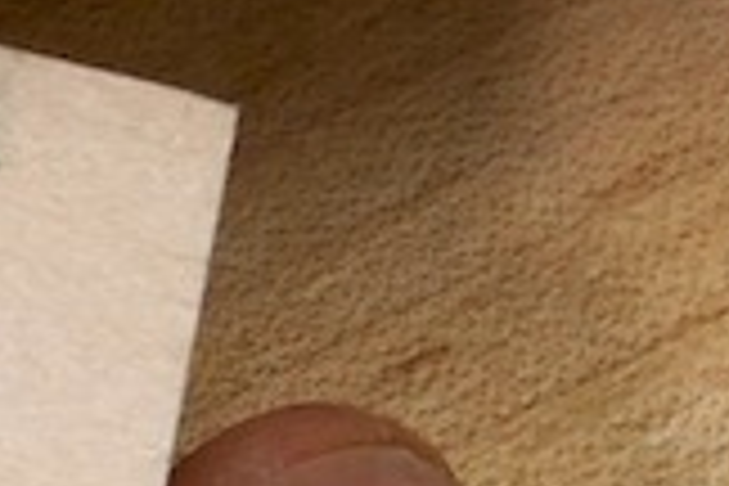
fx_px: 8079
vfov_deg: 3.4
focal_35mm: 399
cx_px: -1696
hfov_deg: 4.9
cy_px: -351
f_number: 5.6
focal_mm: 19.6
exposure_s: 1/80
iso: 250
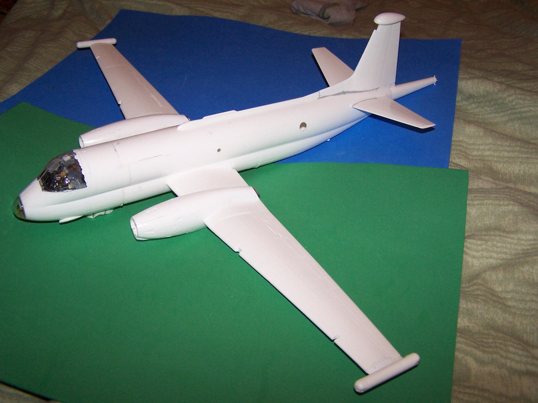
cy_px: 202
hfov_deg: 49.0
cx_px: 269
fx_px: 591
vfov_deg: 37.7
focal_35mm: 38
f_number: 2.8
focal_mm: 6.3
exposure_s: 1/60
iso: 140
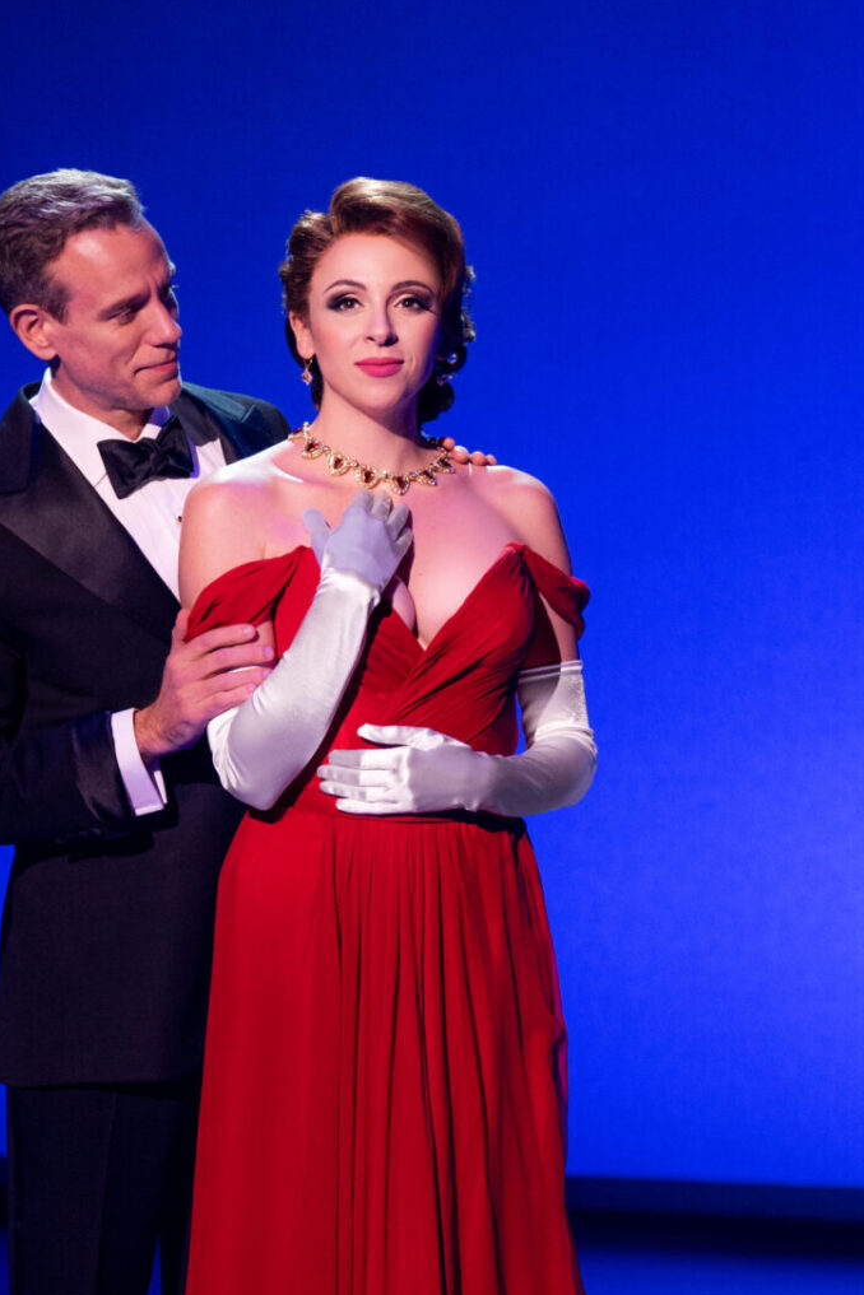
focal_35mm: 202
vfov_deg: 10.2
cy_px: 770
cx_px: 589
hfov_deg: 6.8
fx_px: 7271
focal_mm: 107
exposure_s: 1/400
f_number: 3.5
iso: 2500
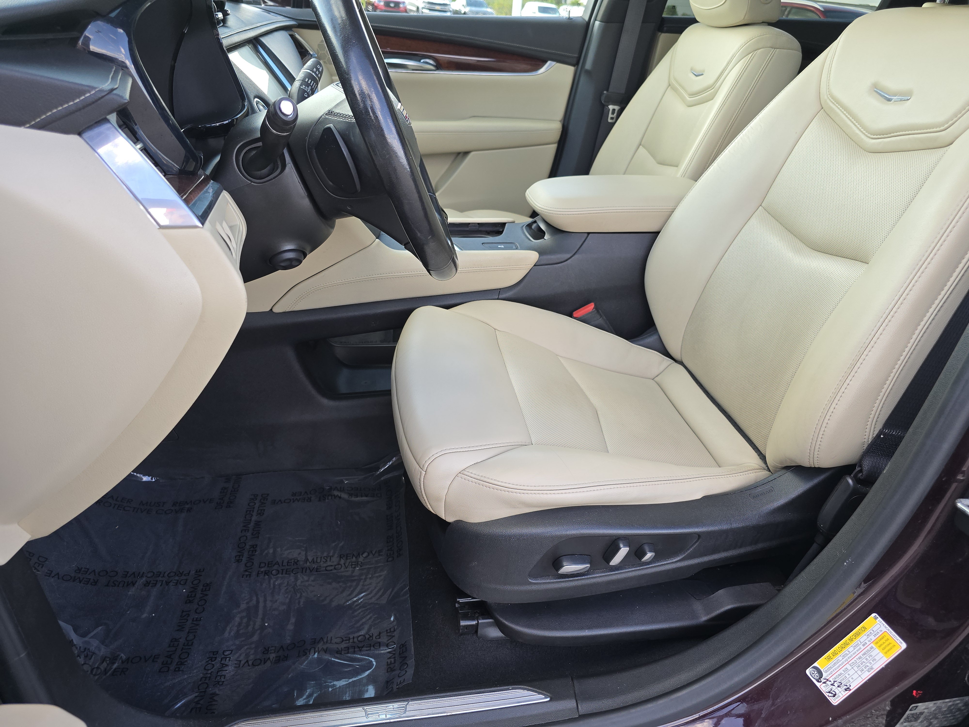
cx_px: 484
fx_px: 644
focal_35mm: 23
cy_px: 364
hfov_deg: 73.9
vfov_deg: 58.9
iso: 40
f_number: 1.7
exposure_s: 1/180
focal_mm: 6.3
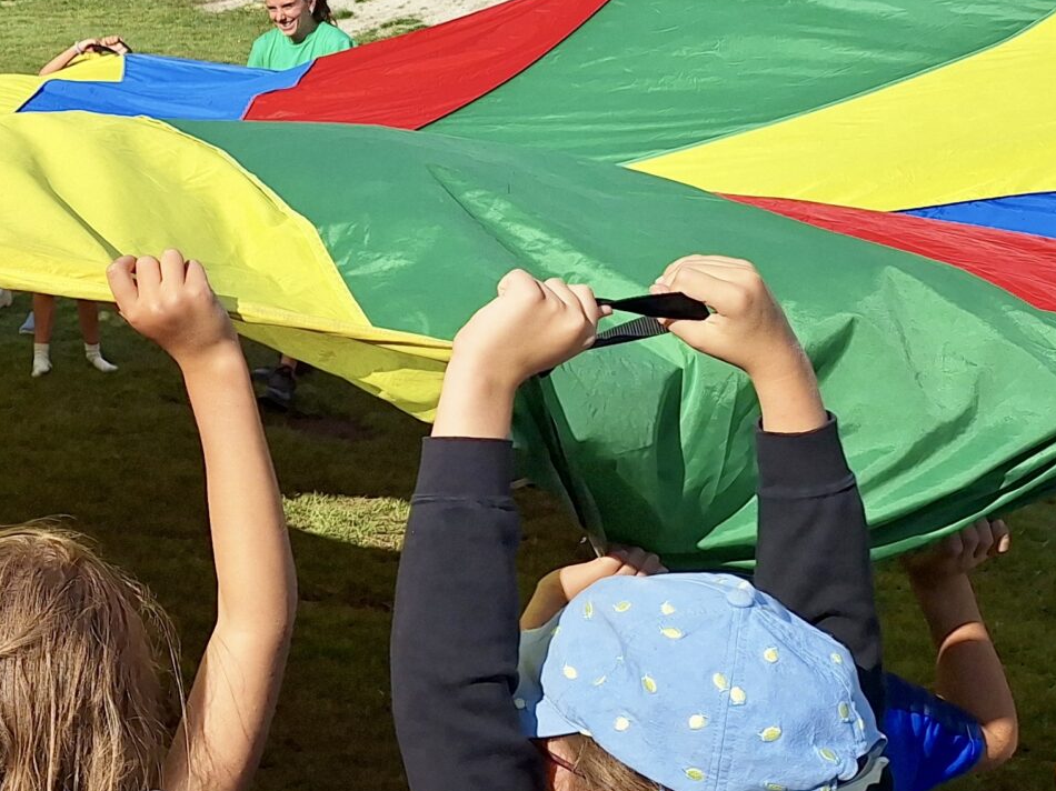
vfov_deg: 23.4
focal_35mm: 62
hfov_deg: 26.3
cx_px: -339
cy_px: 184
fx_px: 1891
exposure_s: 1/3636
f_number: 1.8
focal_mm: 5.54
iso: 40
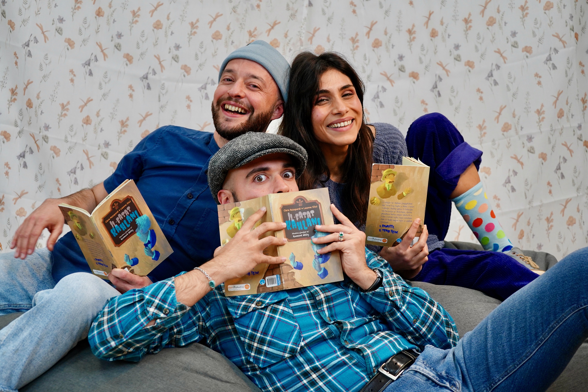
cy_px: 196
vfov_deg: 26.0
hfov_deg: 38.2
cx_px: 294
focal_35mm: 52
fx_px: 849
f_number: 5
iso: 1250
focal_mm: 52
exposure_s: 1/200
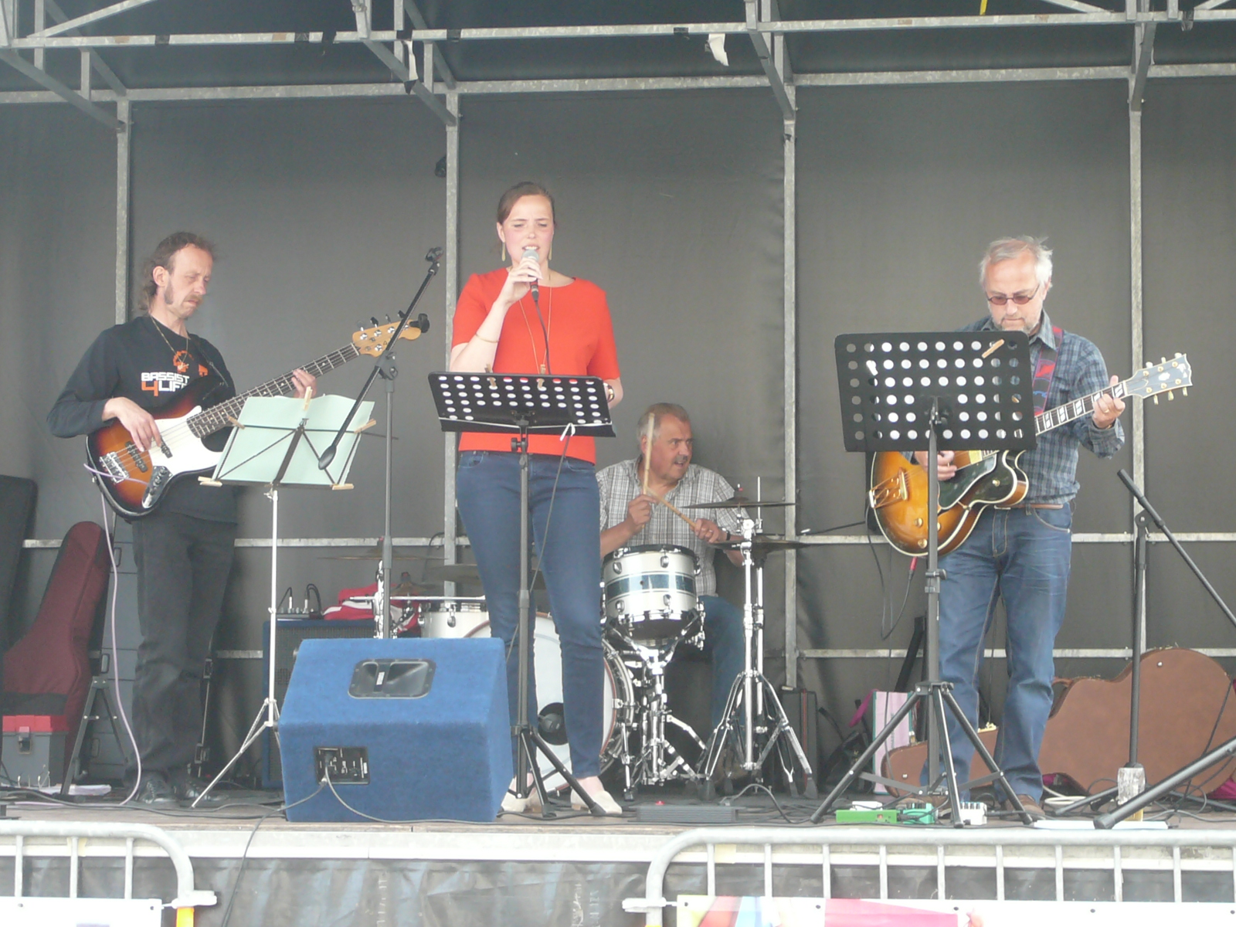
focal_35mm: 96
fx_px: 3428
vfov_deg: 15.4
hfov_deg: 20.4
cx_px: 618
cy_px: 464
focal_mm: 11.5
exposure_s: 1/60
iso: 100
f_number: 3.7
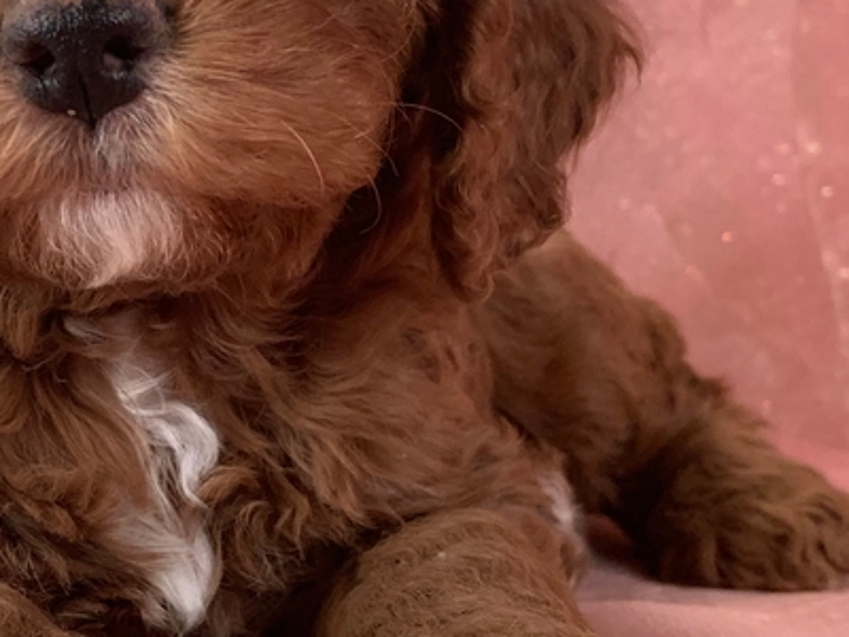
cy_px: 302
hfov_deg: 24.4
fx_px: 1913
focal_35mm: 78
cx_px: 98
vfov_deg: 18.9
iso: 80
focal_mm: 4.25
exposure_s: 1/120
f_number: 1.8
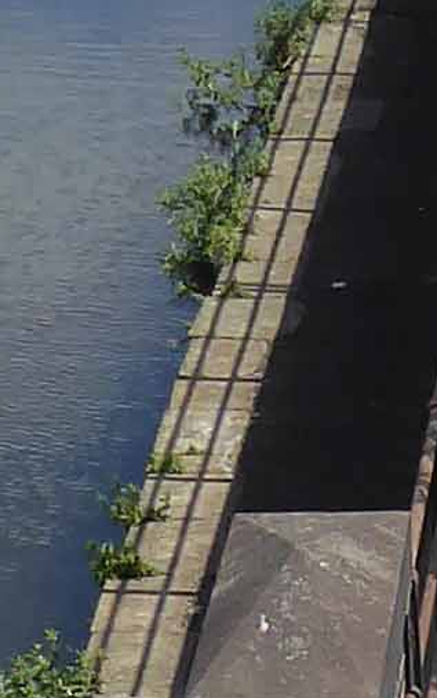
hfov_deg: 6.2
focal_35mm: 209
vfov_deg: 9.6
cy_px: 1188
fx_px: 3981
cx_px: 579
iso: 125
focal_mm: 4.3
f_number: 3.3
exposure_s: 1/1000
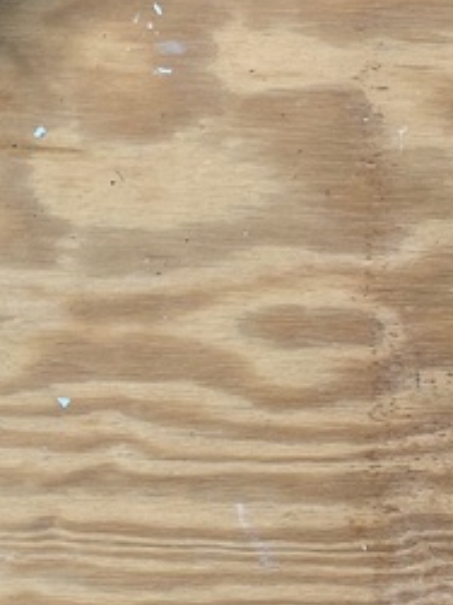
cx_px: -231
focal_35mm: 83
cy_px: 591
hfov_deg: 16.2
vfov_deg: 22.7
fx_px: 1449
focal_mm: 5.7
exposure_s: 1/120
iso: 50
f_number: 1.5
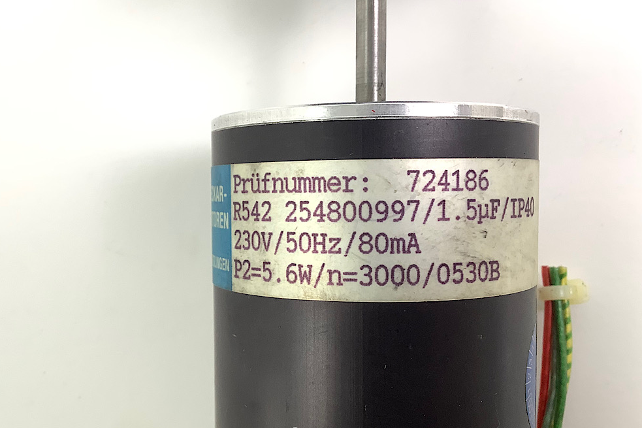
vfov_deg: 34.2
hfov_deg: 49.5
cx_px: 290
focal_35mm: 39
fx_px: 695
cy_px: 239
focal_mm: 3.3
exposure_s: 1/50
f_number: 2.4
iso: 50
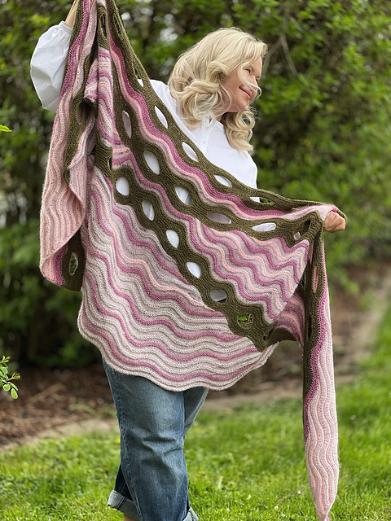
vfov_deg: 25.3
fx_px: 1160
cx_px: 196
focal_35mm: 77
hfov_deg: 19.1
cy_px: 260
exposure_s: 1/121
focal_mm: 9
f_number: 2.8
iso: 20
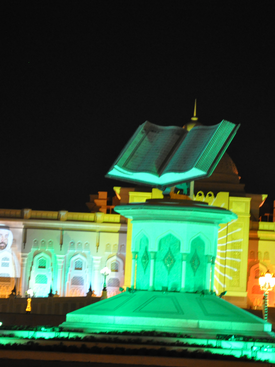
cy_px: 184
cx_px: 187
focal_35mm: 164
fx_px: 1735
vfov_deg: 12.1
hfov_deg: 9.1
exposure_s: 1/10
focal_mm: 75
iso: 1600
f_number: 5.3
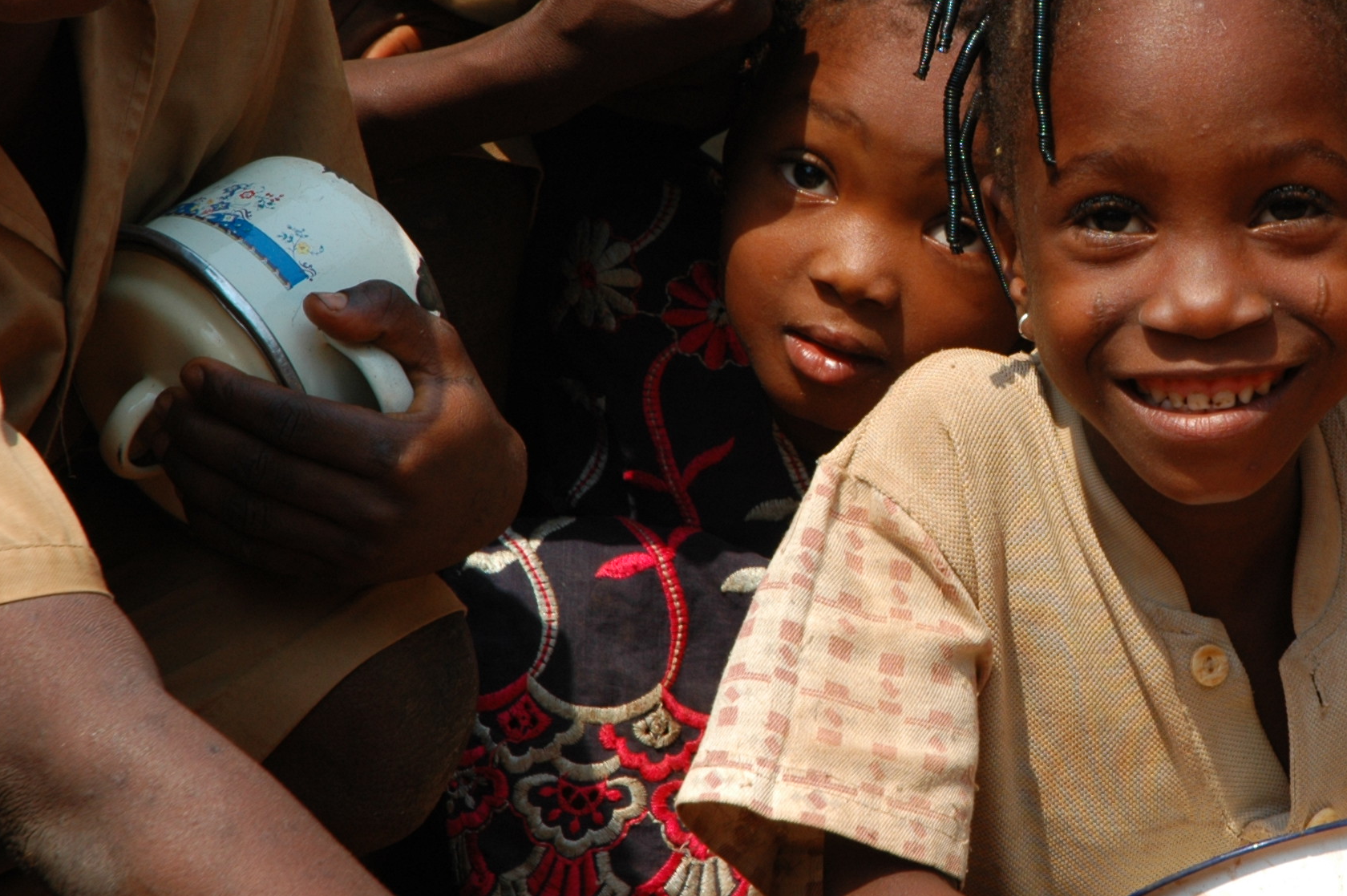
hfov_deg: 10.9
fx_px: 7028
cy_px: 278
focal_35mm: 188
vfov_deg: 7.3
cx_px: 1203
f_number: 10
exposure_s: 1/160
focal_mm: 70
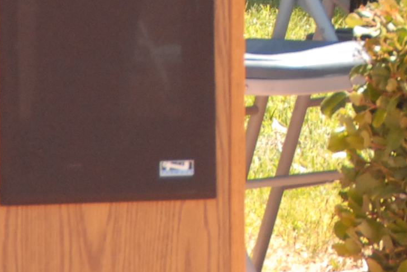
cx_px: 826
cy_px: -388
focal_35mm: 718
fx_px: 8125
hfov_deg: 2.9
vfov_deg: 1.9
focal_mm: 90
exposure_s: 1/320
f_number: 9
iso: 500
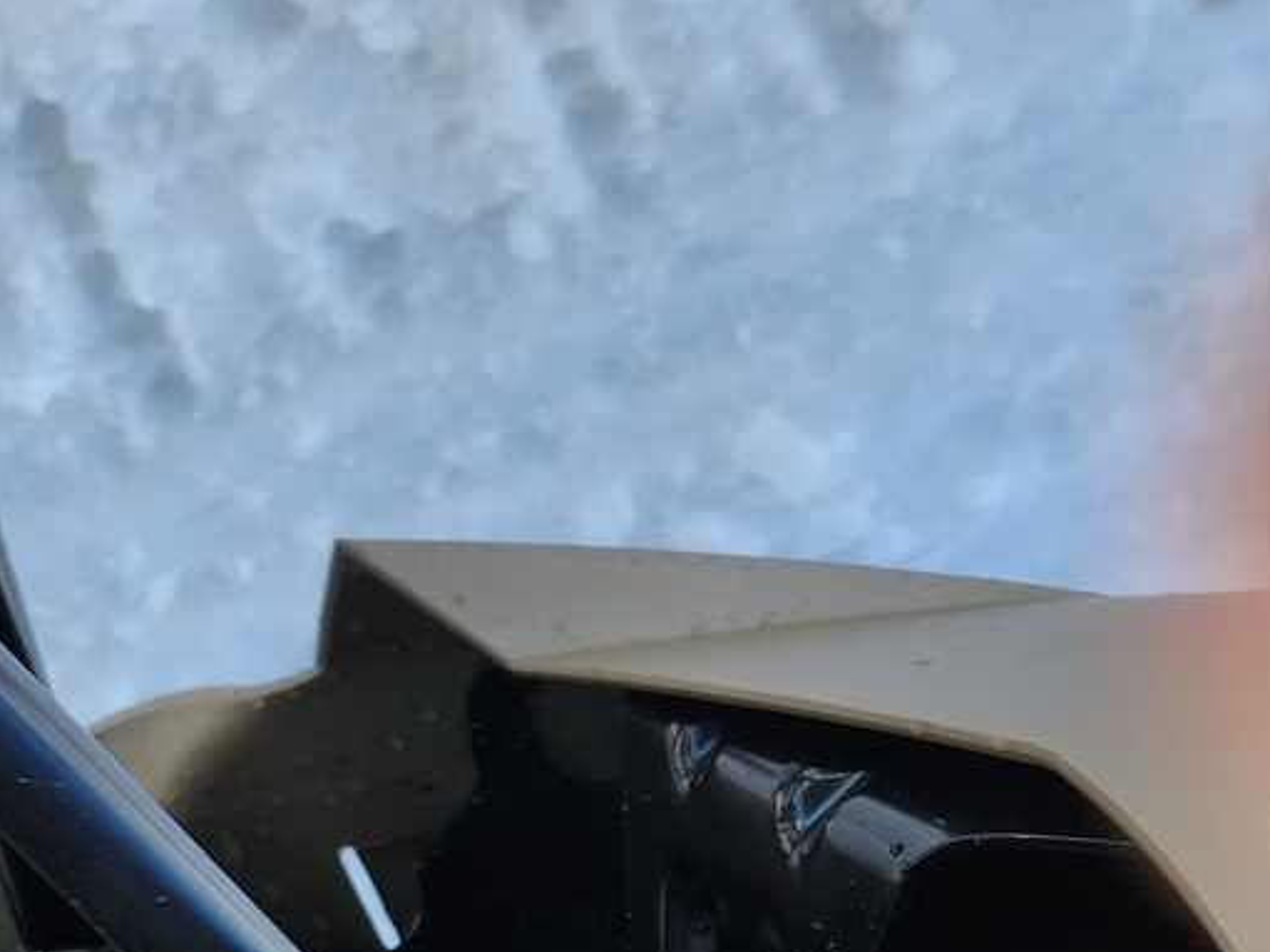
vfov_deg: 20.4
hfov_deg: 23.0
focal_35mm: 72
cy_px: 572
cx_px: -522
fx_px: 2641
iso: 20
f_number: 1.8
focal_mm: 5.4
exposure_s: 1/640
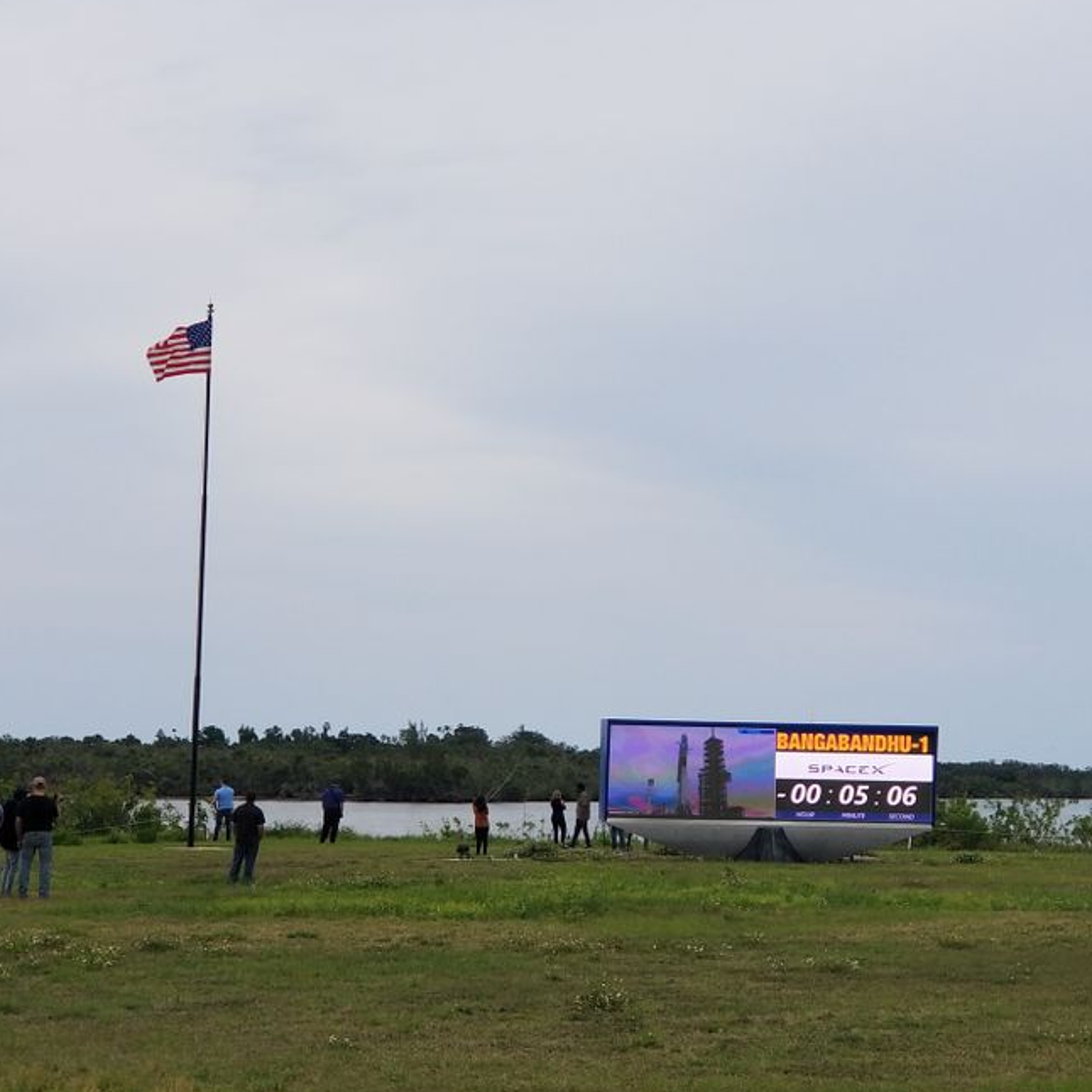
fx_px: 2463
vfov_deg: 25.0
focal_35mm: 69
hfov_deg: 25.0
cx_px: 647
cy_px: 512
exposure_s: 1/654
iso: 25
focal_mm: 6
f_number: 2.4
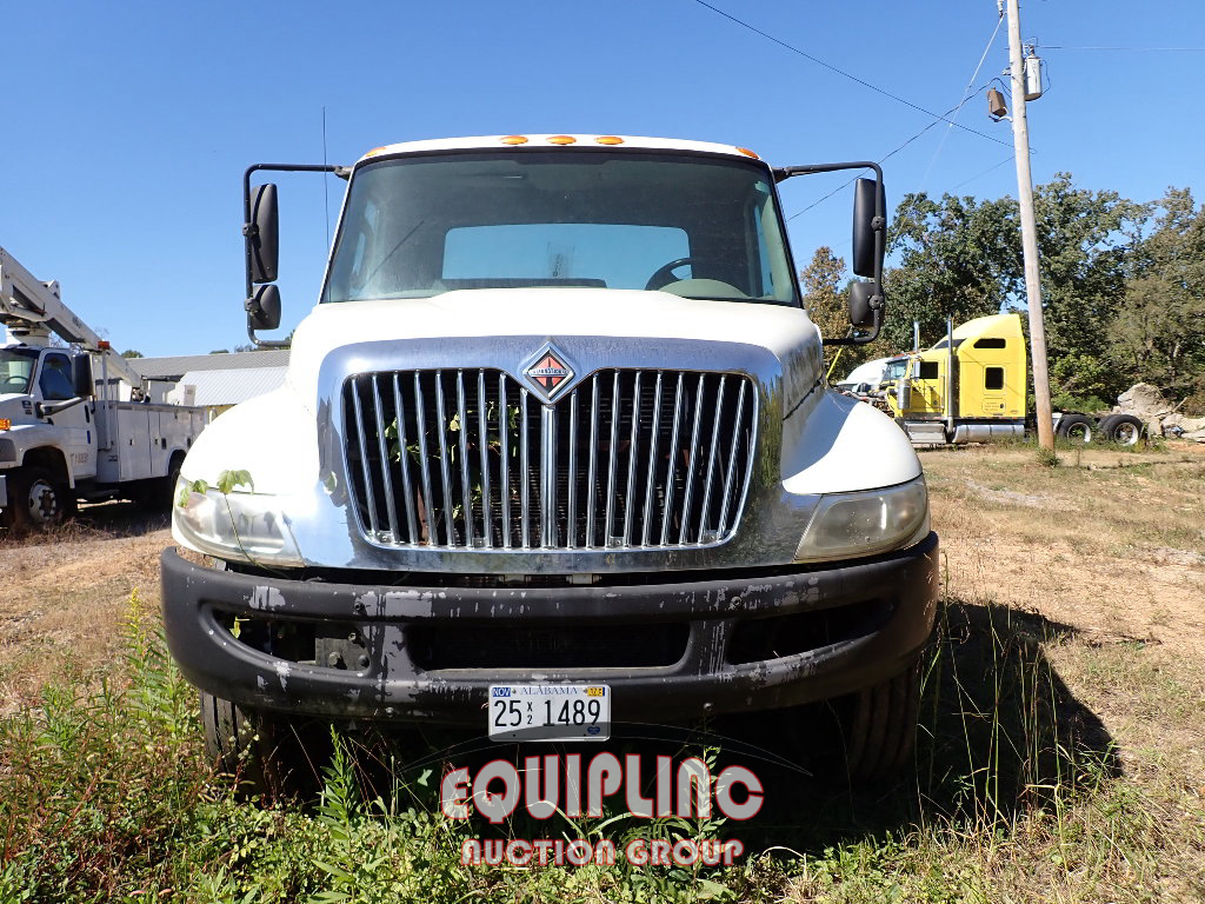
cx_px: 602
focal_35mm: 25
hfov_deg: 69.4
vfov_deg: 54.9
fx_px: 870
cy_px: 452
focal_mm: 4.5
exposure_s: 1/160
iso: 100
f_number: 8
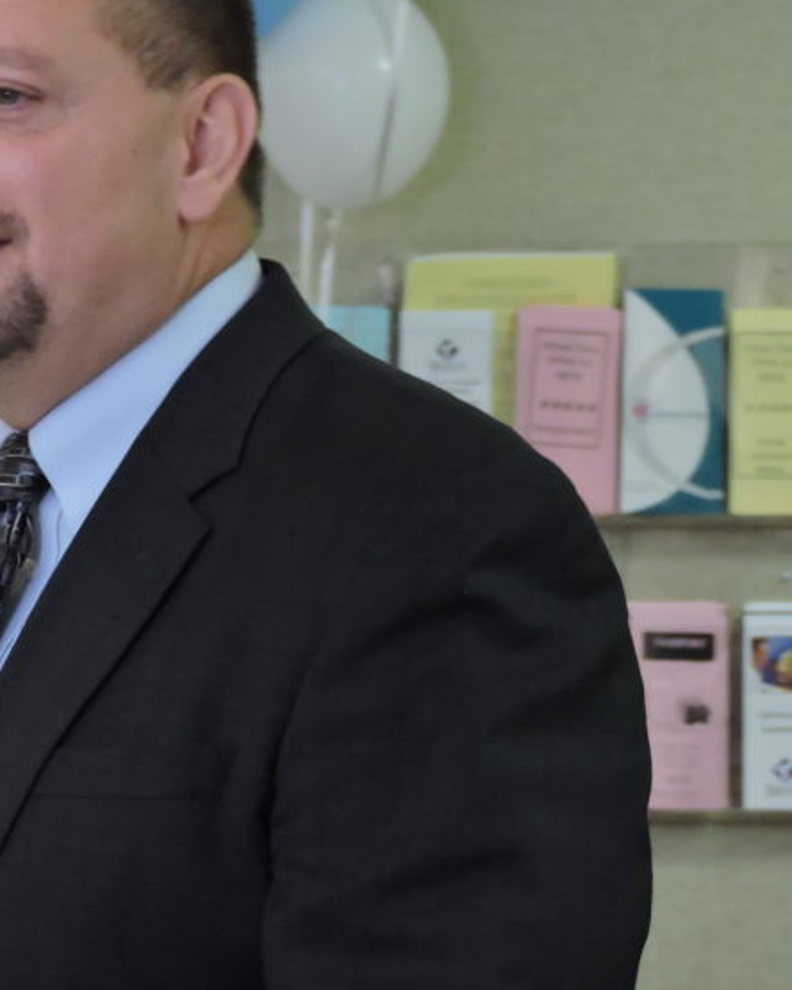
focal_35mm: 261
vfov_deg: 7.4
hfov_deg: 5.9
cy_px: 616
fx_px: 7647
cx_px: -102
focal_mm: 24.1
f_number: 4.3
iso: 800
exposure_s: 1/30
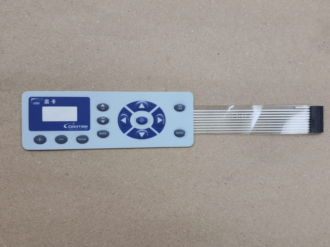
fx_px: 248
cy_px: 124
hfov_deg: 67.3
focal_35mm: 26
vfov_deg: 53.1
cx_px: 165
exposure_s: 1/800
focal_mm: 4.32
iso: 50
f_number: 1.7
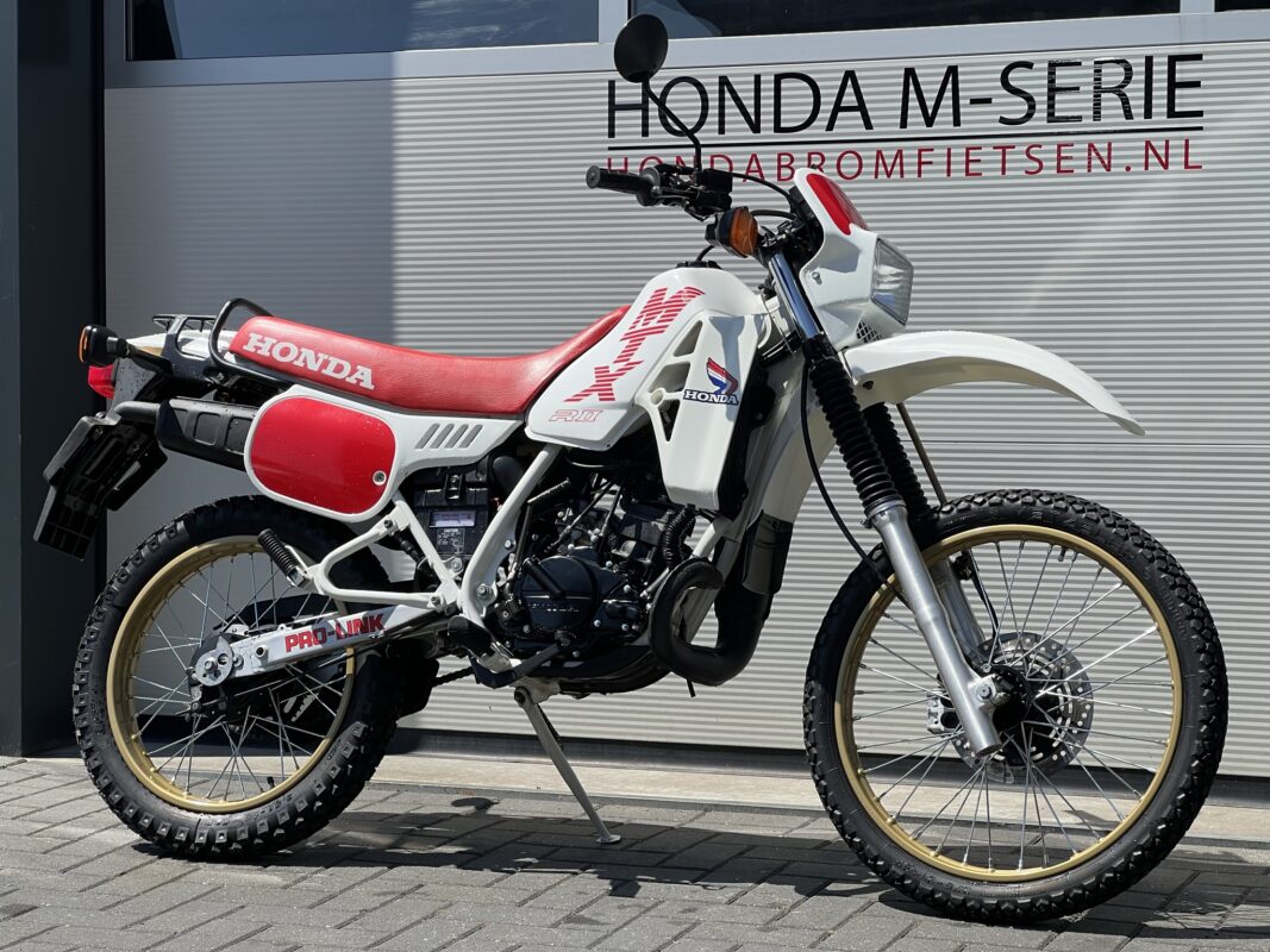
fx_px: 2825
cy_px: 476
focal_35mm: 77
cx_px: 635
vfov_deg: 19.1
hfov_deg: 25.3
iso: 32
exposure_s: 1/827
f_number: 2.8
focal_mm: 9
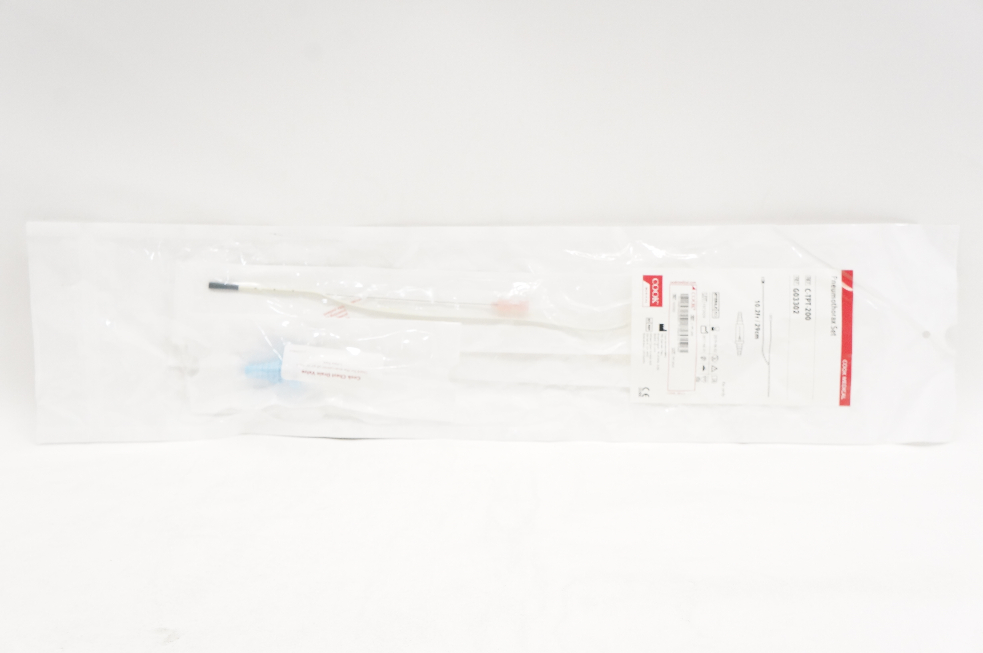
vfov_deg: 28.0
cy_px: 326
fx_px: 1309
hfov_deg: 41.2
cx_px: 492
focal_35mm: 48
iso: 3200
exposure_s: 1/250
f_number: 8
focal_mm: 32
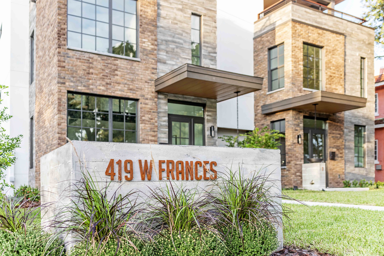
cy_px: 128
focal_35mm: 35
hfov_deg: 54.4
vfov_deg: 37.9
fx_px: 373
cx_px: 192
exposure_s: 1/400
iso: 320
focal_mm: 35
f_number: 2.8
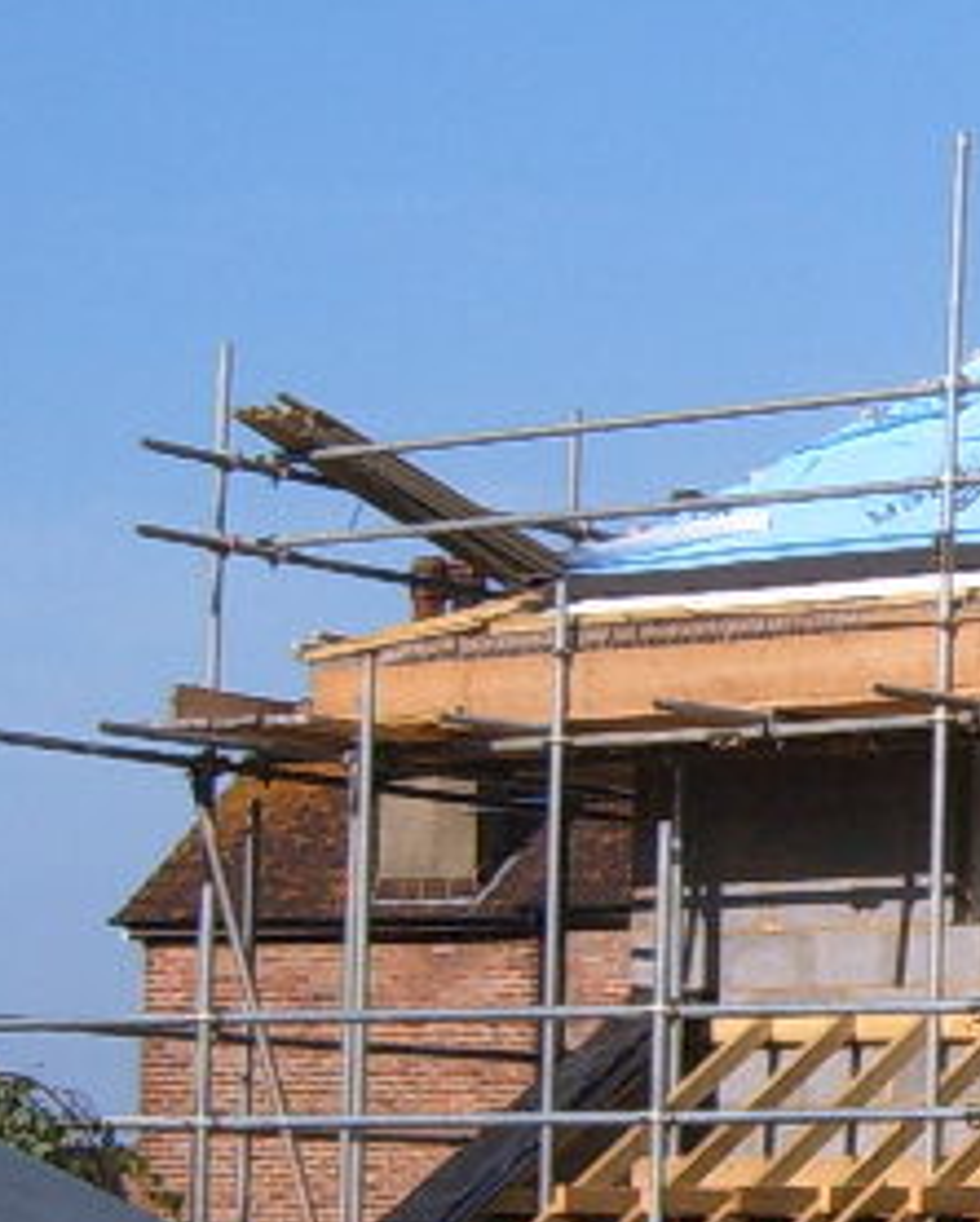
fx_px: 4962
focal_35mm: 137
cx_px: 1669
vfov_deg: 14.0
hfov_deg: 10.7
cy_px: 971
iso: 63
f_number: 5.8
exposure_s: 1/350
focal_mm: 5.8
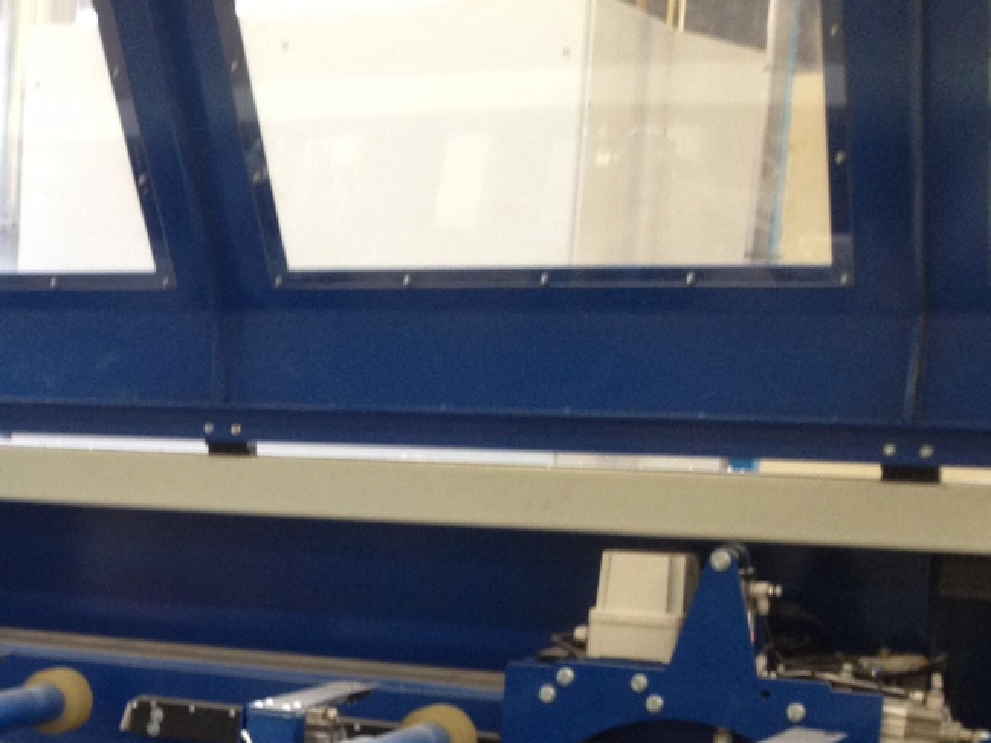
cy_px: 772
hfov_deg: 20.8
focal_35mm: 88
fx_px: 2520
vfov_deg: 16.4
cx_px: -191
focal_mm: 4.28
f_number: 2.4
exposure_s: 1/20
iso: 125
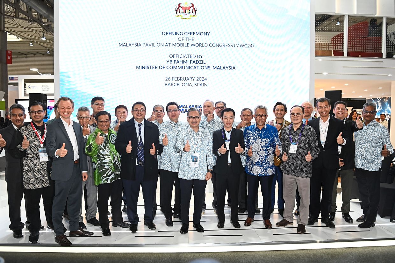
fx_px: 263
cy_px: 132
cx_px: 198
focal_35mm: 24
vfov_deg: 53.1
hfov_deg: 73.8
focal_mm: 24
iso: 1600
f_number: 4
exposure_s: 1/160
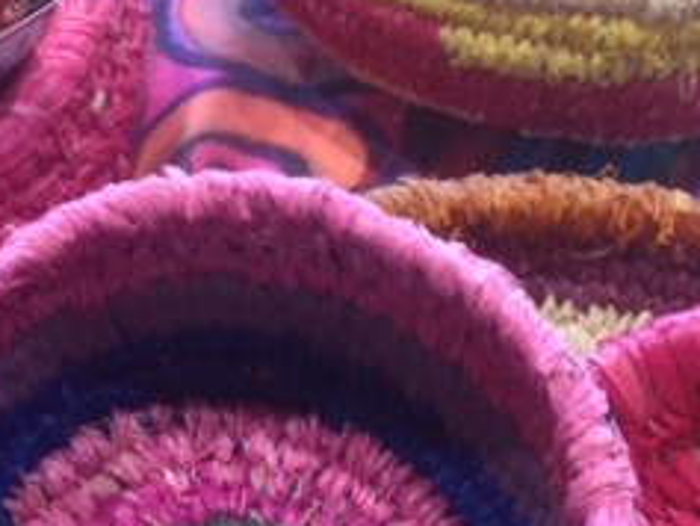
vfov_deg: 16.4
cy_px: 332
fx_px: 1821
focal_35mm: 90
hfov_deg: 21.3
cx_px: 65
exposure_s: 1/24
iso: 50
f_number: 2.4
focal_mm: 4.28
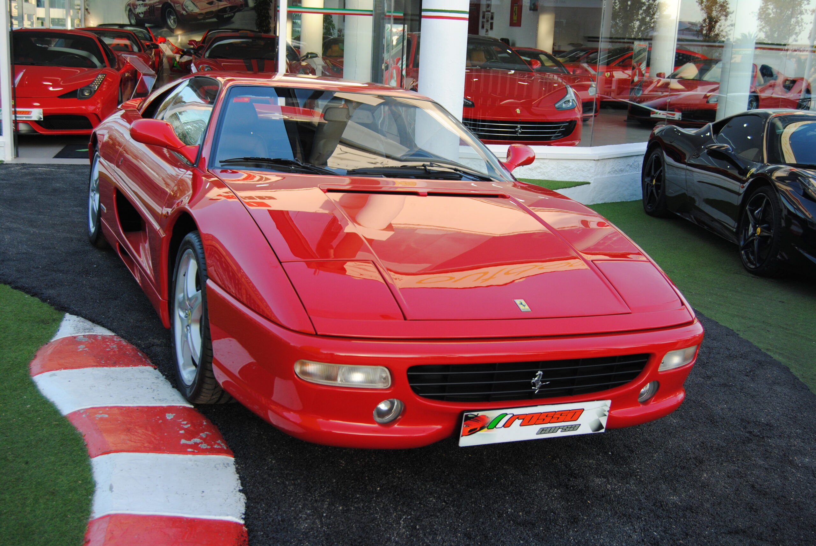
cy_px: 273
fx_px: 885
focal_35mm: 39
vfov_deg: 34.3
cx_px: 408
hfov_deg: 49.5
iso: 200
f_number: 5.6
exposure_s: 1/125
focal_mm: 26
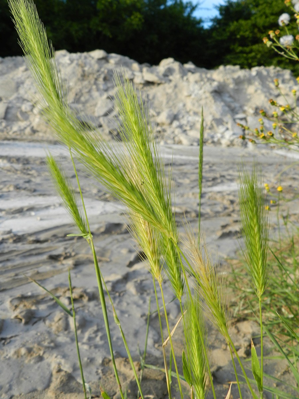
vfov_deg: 56.8
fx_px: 369
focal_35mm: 32
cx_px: 150
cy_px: 200
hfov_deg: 44.2
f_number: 3.7
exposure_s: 1/400
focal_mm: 5.6
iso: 160
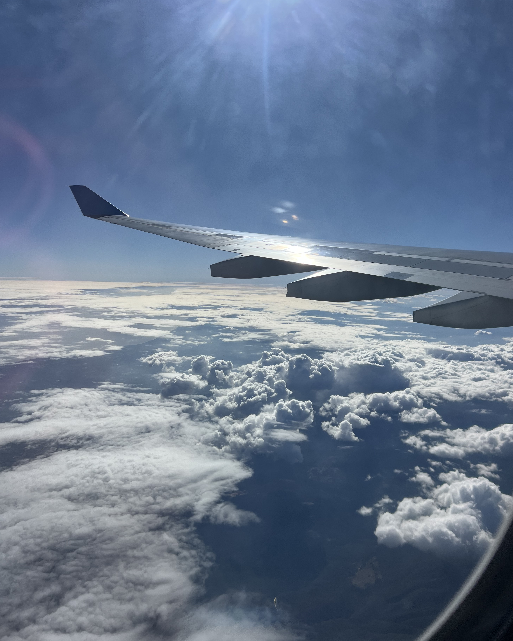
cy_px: 293
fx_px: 531
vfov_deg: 62.1
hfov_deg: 51.5
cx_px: 260
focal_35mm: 28
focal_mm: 5.7
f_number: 1.5
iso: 50
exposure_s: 1/16393
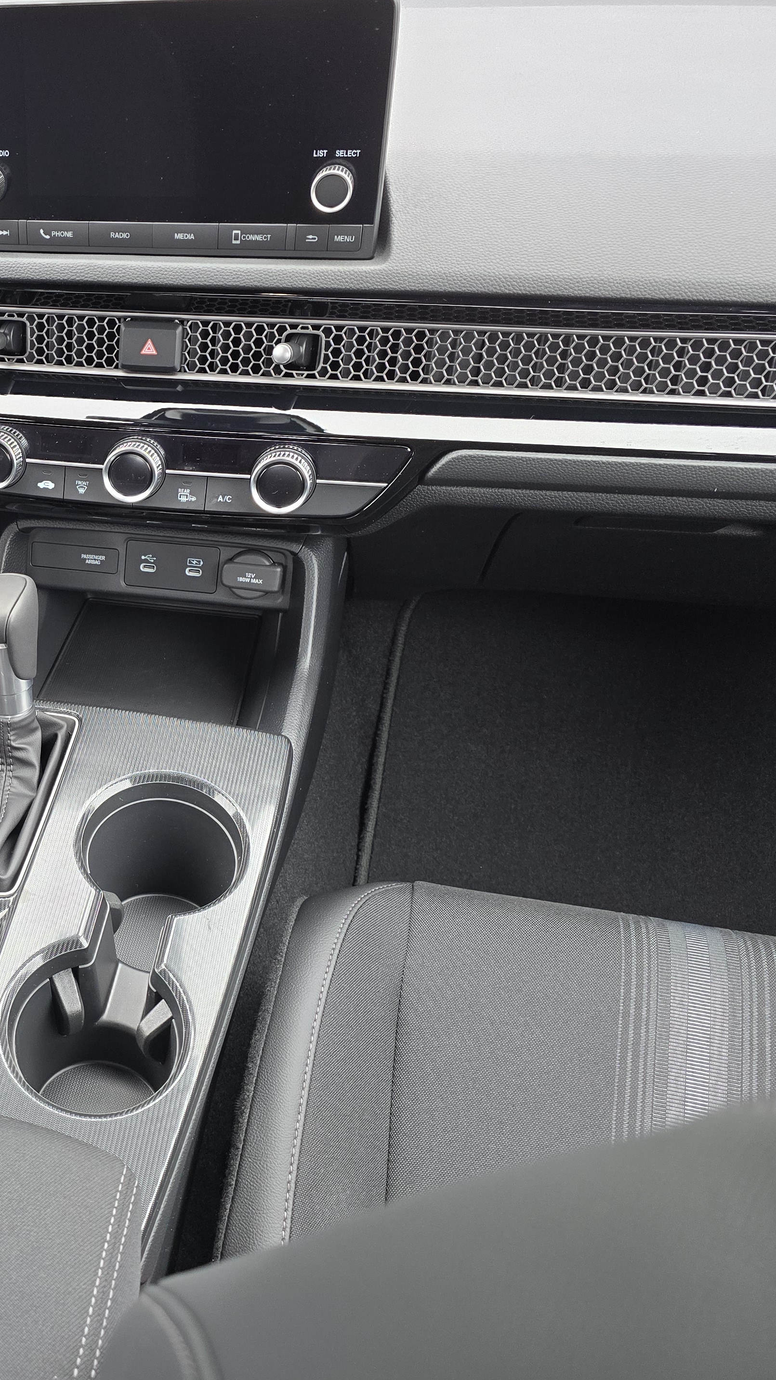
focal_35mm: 35
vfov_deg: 56.6
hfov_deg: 31.1
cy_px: 690
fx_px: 1280
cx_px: -8
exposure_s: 1/120
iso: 160
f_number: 1.7
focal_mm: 6.3
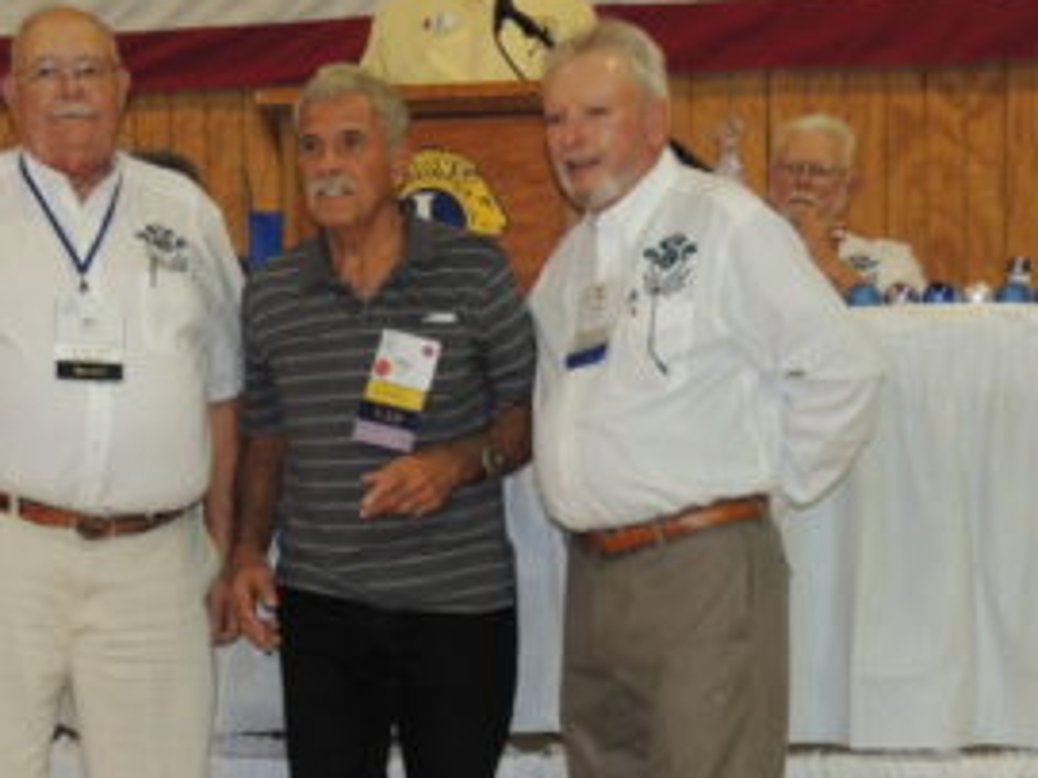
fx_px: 2428
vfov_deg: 18.1
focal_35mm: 81
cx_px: 295
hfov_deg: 23.9
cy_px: 560
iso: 200
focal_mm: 7.6
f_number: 3.4
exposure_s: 1/30
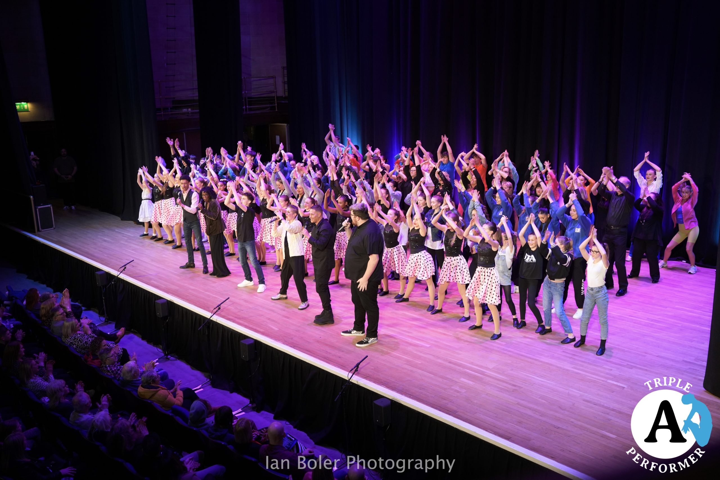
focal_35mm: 35
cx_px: 360
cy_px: 240
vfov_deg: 37.9
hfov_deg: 54.4
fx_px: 700
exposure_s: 1/125
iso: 1250
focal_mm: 35
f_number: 2.8
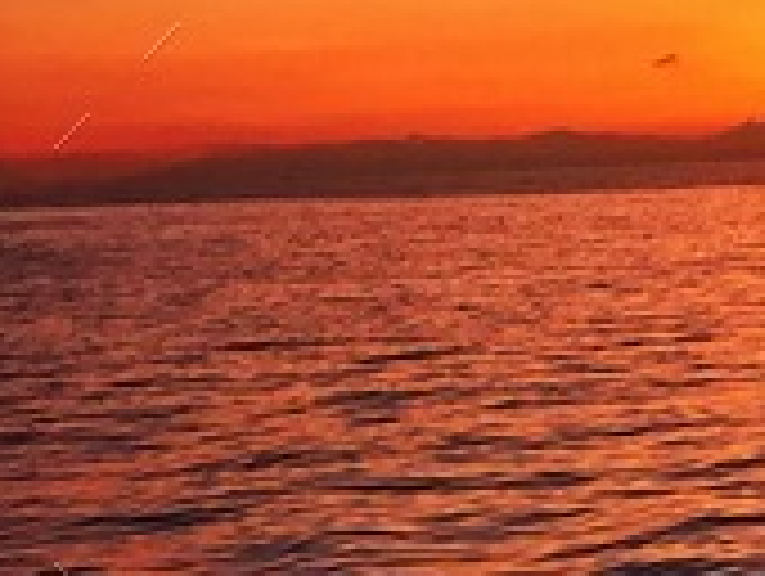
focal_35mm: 97
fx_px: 2147
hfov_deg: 17.9
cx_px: 1174
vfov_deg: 15.0
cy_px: 2
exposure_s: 1/33
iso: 25
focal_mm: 3.99
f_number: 1.8
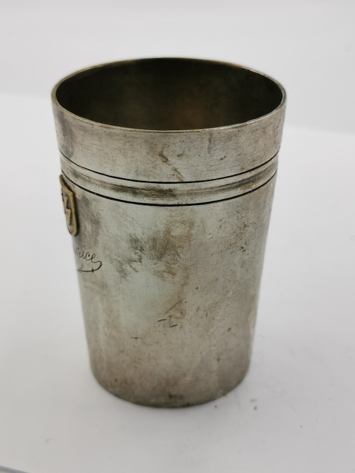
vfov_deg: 33.2
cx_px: 178
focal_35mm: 58
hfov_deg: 25.2
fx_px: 793
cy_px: 236
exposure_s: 1/893
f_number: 1.8
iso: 50
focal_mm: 5.58
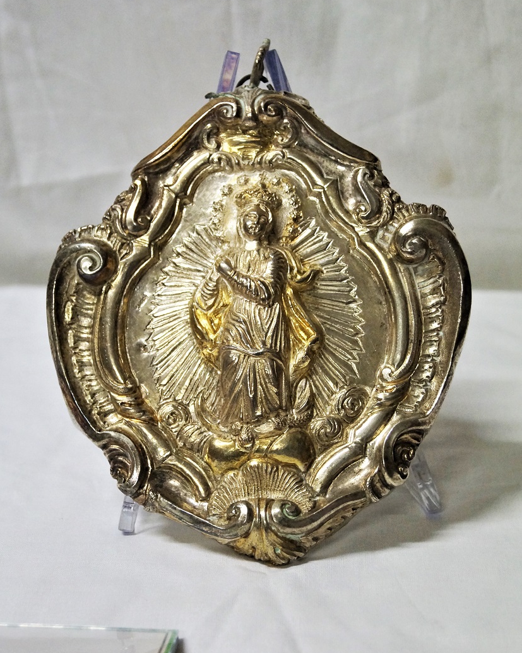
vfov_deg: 27.9
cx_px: 261
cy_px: 325
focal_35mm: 68
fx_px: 1313
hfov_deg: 22.5
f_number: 5.6
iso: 1000
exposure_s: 1/80
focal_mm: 40
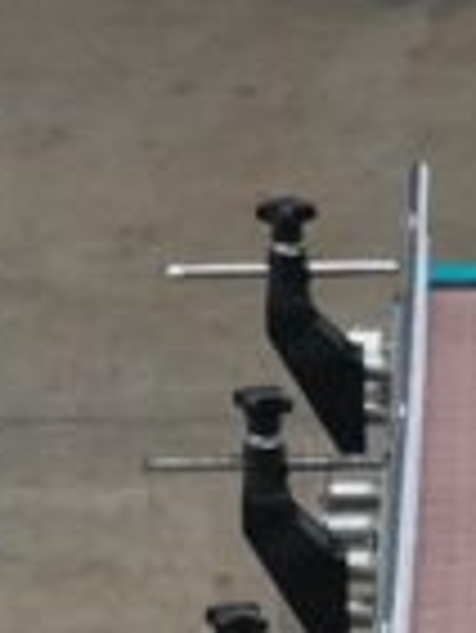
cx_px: 436
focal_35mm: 454
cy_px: 1345
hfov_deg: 3.3
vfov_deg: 4.3
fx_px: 8311
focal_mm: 23.86
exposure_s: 1/80
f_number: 4
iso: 400
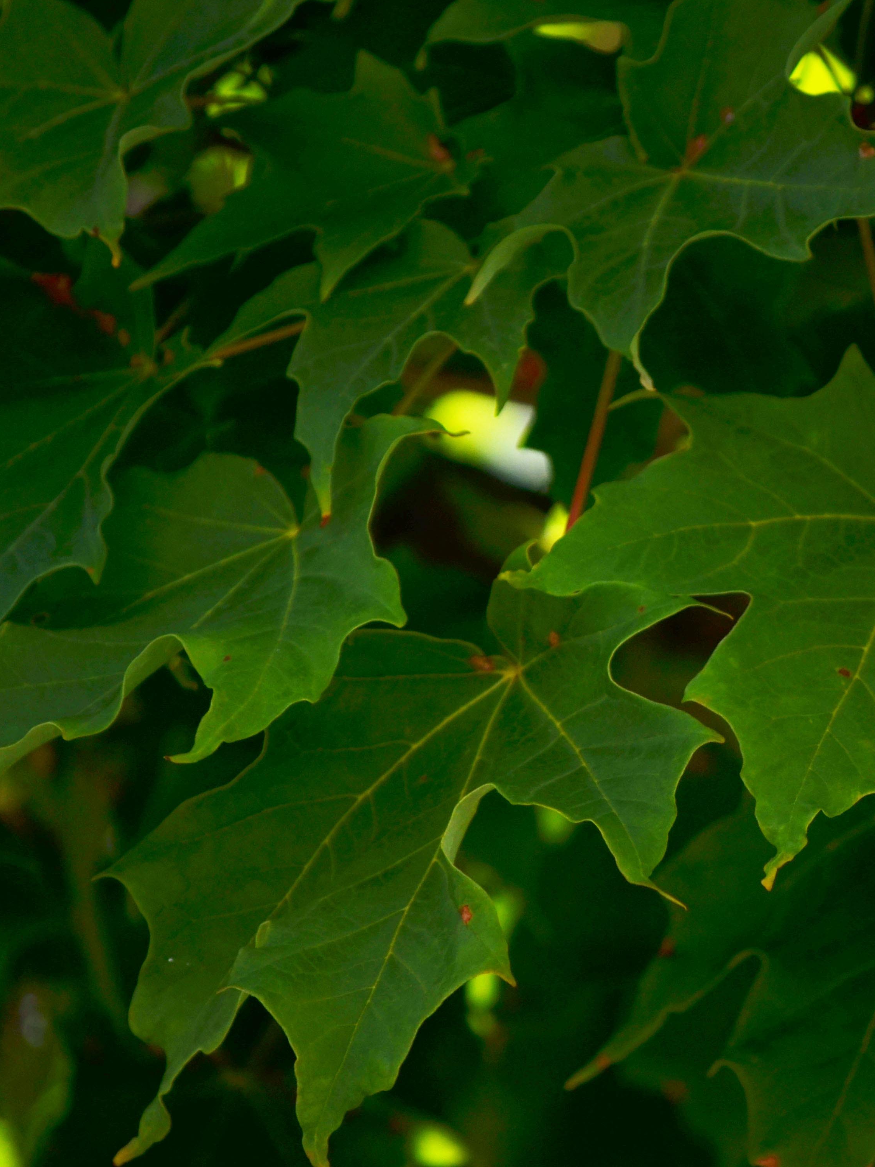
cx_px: 619
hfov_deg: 3.5
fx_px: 14324
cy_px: 606
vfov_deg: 4.7
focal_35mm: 425
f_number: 5.6
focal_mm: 180
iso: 100
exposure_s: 1/1600
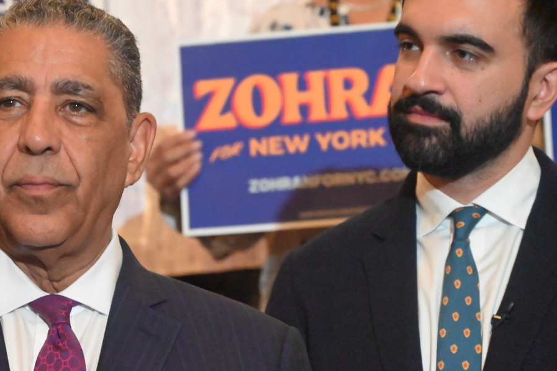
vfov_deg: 7.9
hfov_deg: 11.8
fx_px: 2692
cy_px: 163
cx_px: 273
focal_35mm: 174
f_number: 6.3
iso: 25600
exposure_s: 1/80
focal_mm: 130
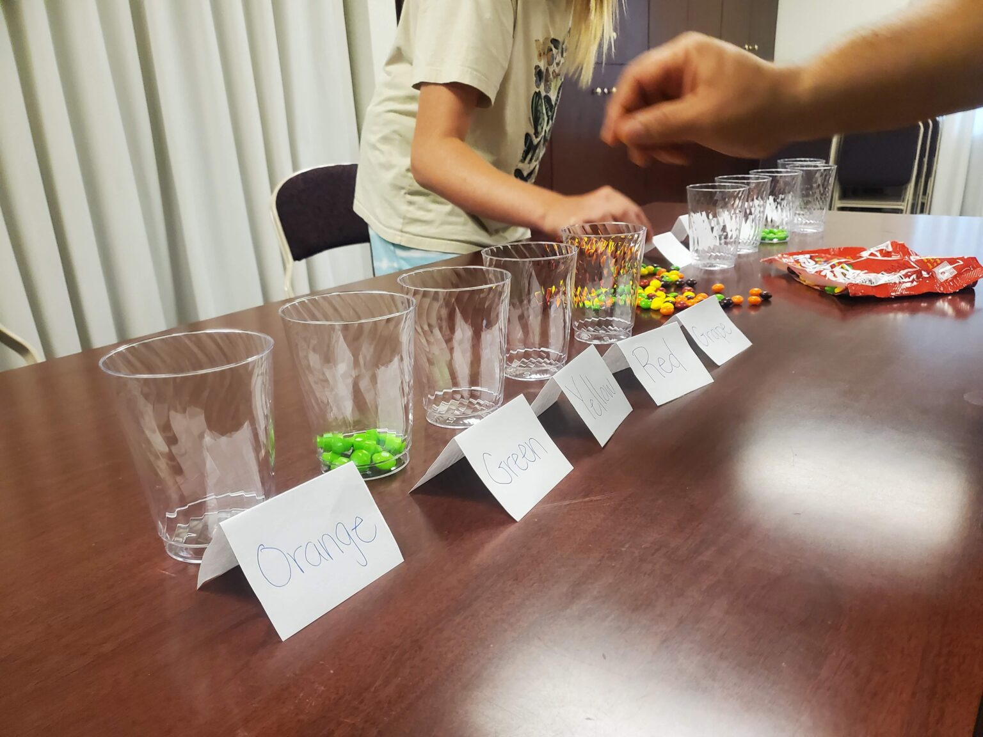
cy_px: 368
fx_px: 738
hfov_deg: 67.3
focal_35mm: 26
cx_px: 492
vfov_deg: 53.1
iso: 400
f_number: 1.5
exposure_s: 1/120
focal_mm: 4.3
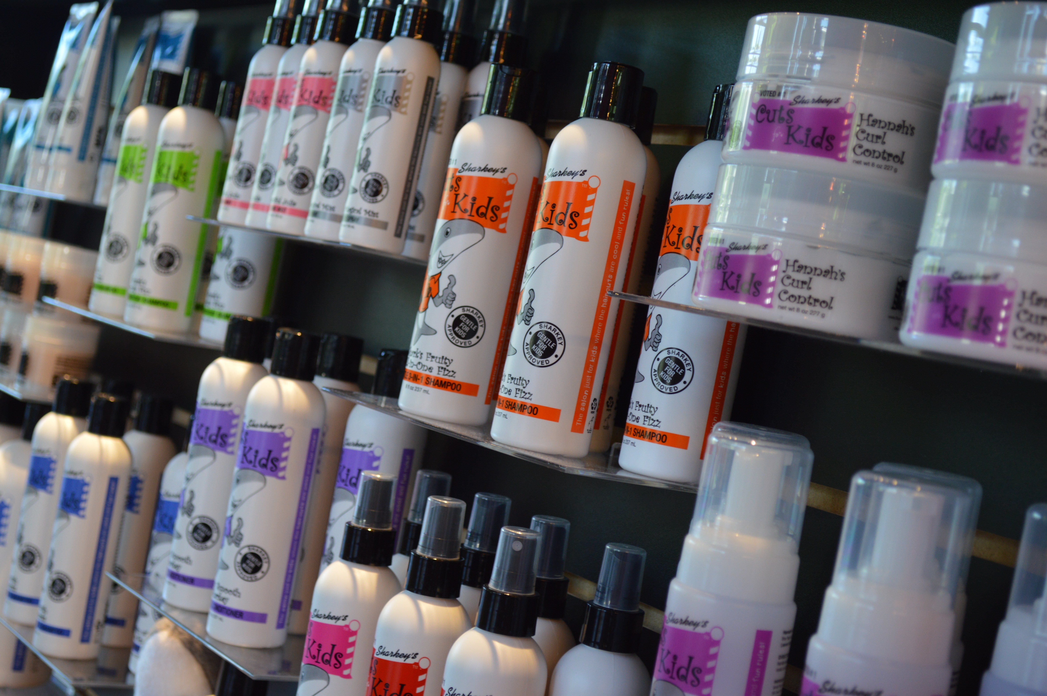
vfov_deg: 21.5
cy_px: 348
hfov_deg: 31.9
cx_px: 524
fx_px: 1831
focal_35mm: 63
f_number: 5.3
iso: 400
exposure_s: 1/50
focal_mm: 42
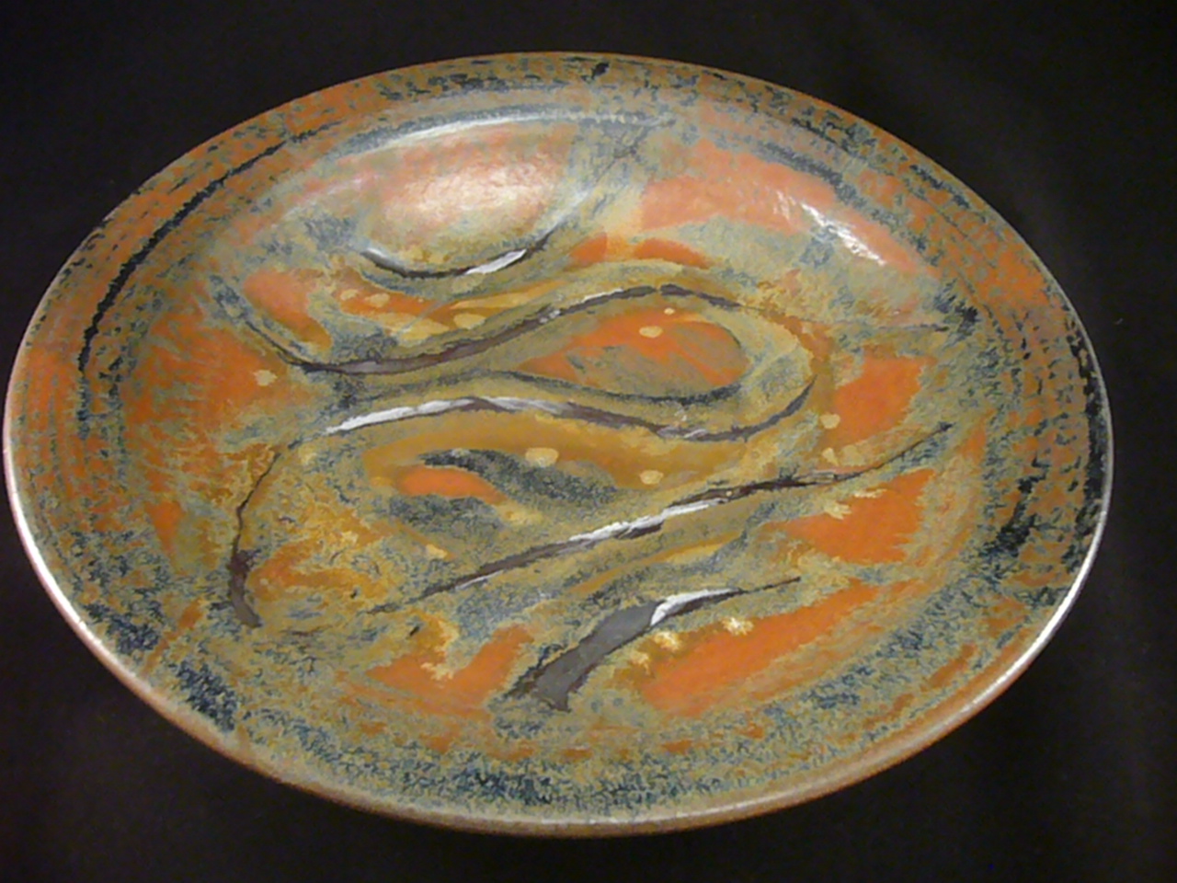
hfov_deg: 52.6
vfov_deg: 40.7
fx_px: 1190
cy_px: 442
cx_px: 588
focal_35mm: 35
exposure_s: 1/30
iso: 1250
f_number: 2.8
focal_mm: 5.8
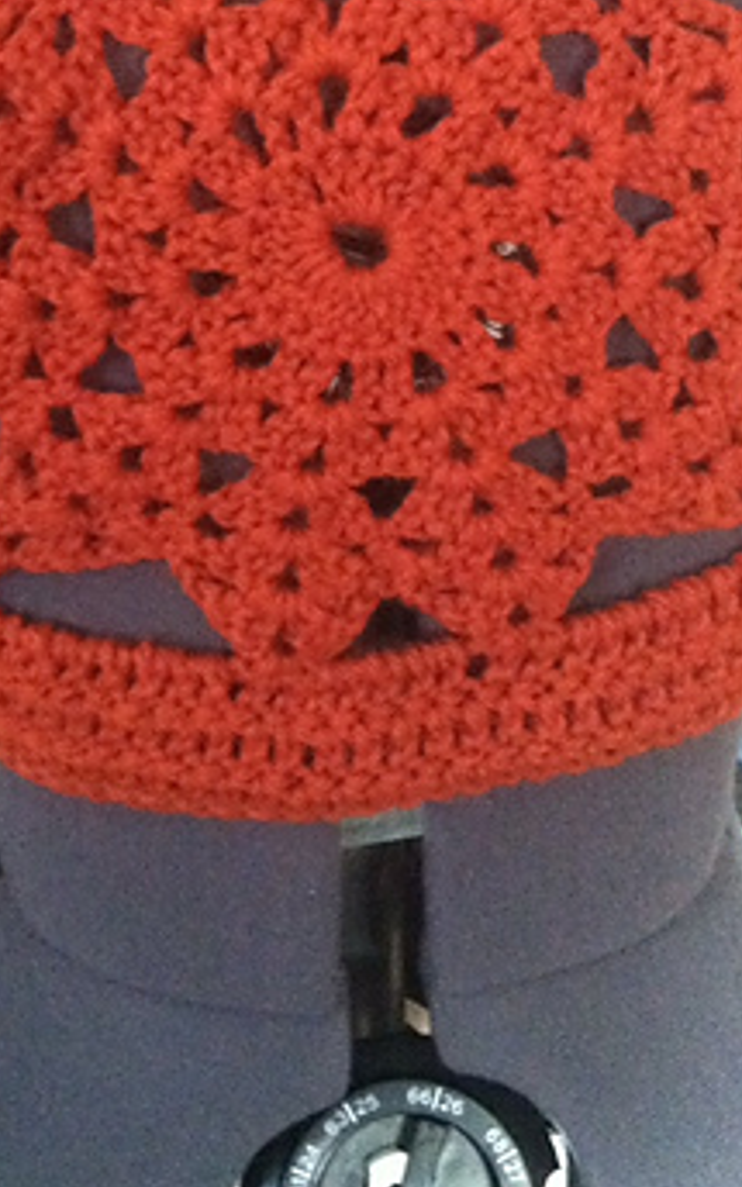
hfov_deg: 18.9
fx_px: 2232
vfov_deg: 29.2
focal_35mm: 69
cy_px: 255
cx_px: 307
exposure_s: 1/15
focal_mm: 3.85
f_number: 2.8
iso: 1000
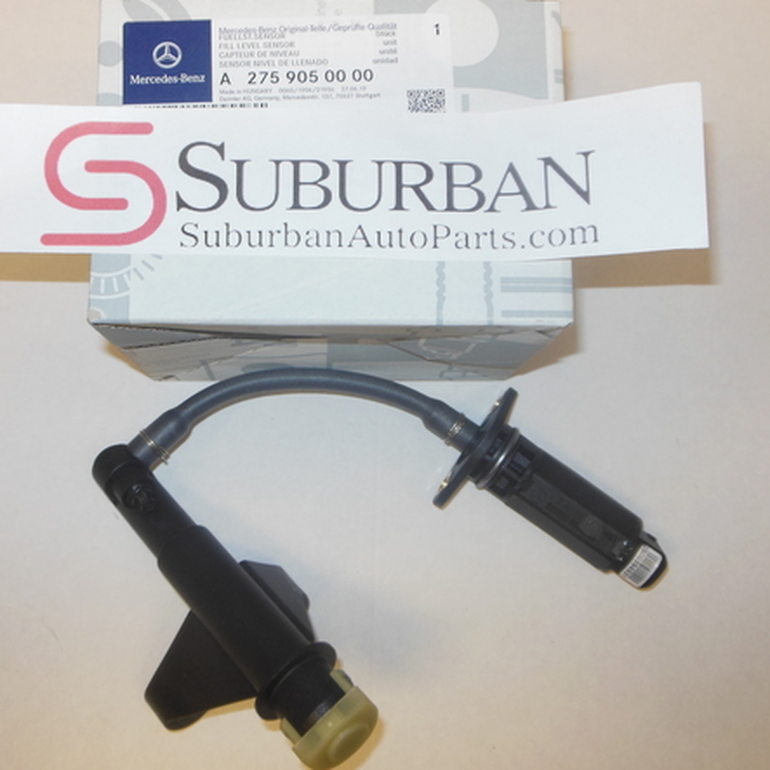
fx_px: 931
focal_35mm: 37
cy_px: 374
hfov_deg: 44.8
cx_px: 337
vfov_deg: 44.9
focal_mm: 5.2
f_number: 3.3
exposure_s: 1/25
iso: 125
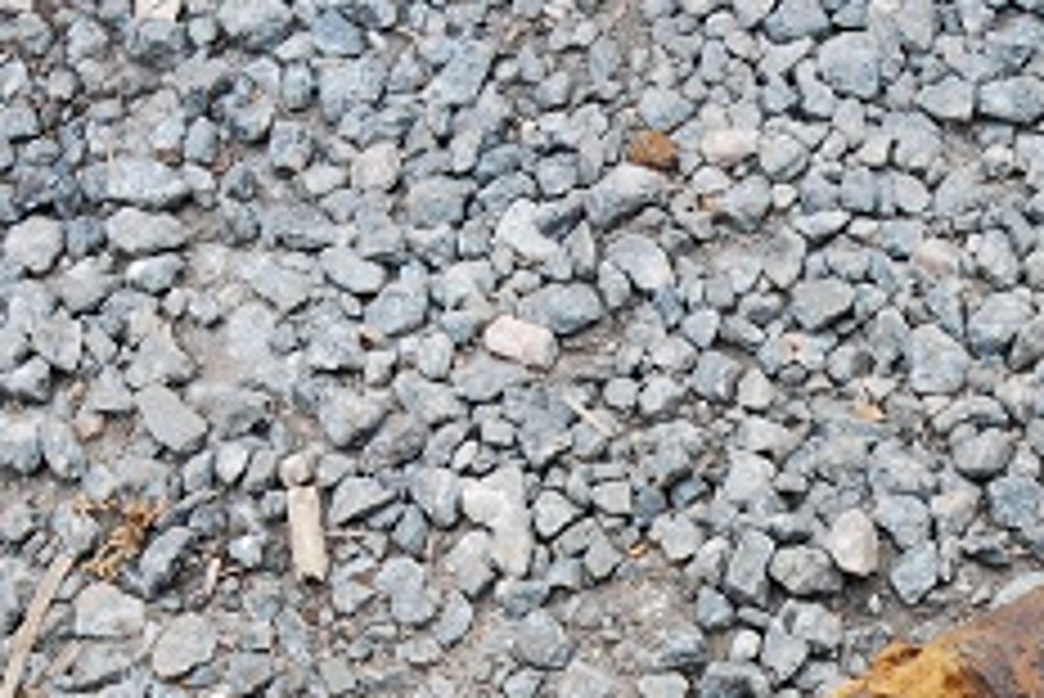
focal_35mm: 112
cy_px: 790
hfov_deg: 18.1
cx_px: 828
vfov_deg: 12.0
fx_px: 3258
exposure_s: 1/125
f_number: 5.6
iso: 140
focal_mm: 29
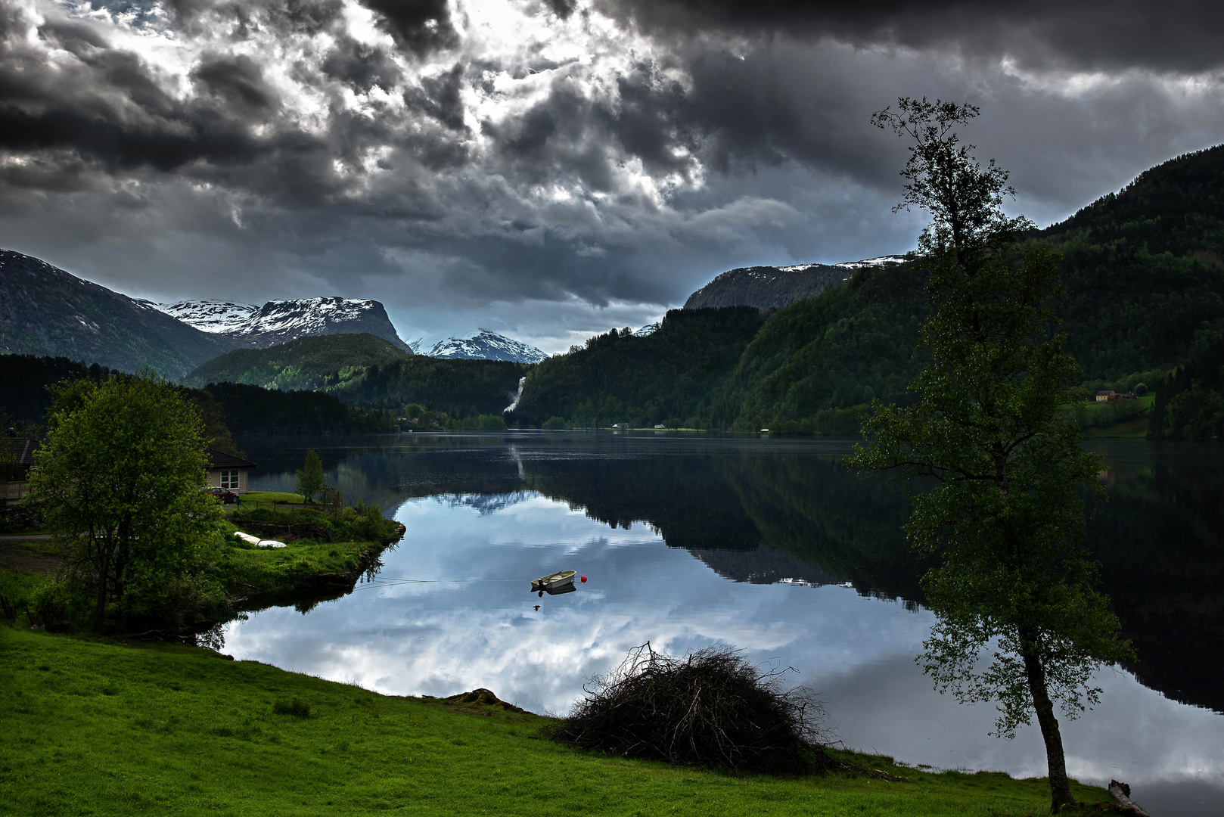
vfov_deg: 37.9
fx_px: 1190
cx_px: 612
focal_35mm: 35
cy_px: 408
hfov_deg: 54.4
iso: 200
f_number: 8
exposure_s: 1/320
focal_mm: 35
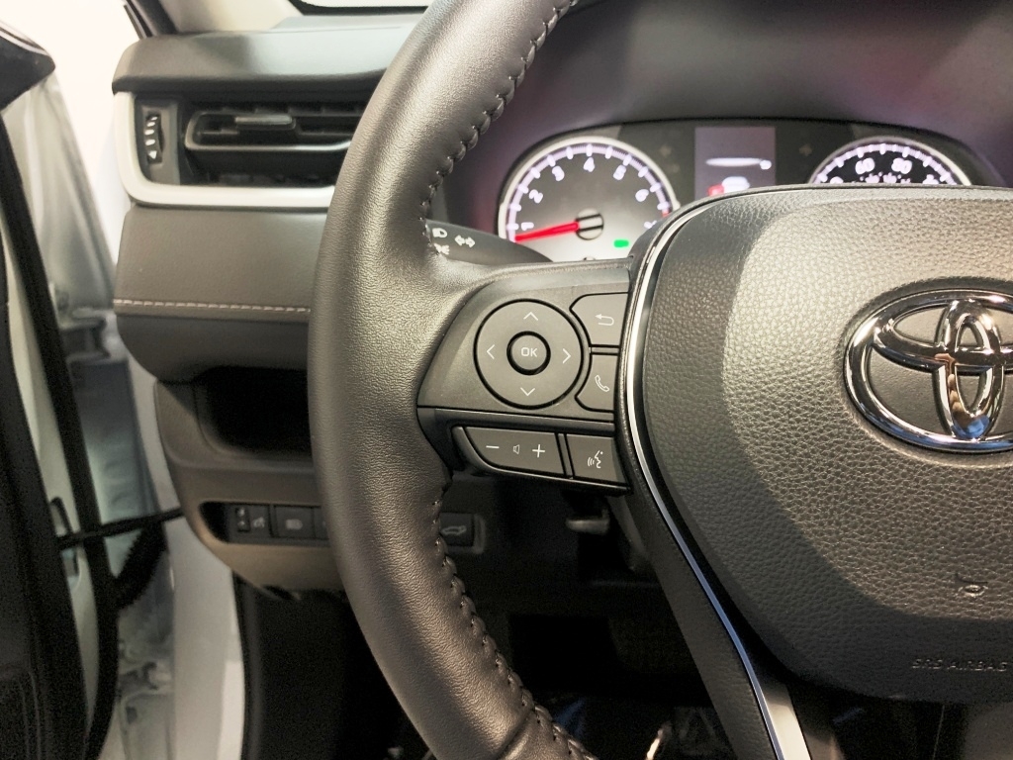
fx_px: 761
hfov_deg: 67.3
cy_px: 380
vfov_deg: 53.1
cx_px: 506
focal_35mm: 26
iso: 640
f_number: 1.8
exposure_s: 1/30
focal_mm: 4.25
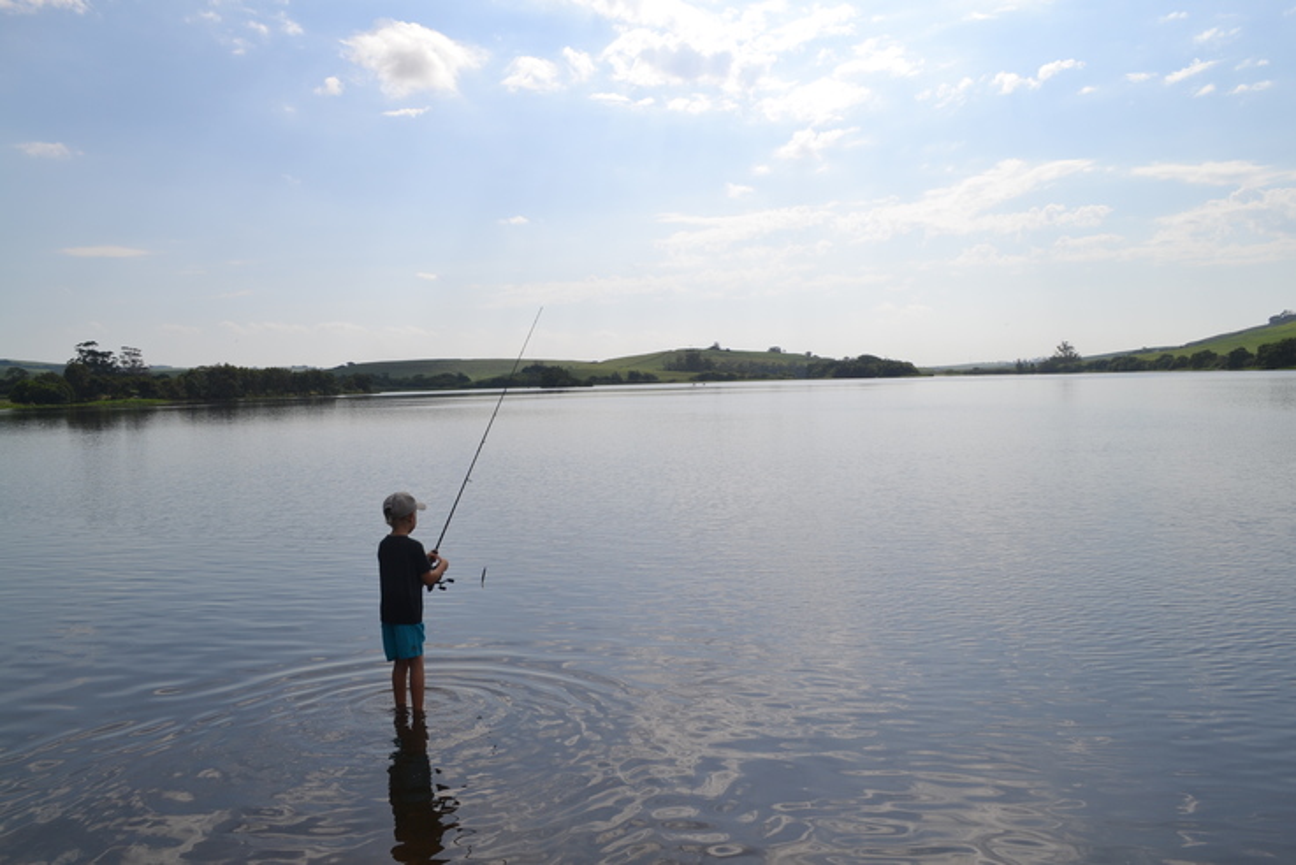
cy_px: 432
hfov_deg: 67.4
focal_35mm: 27
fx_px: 972
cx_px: 648
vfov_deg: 48.0
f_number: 9
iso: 100
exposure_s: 1/320
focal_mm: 18
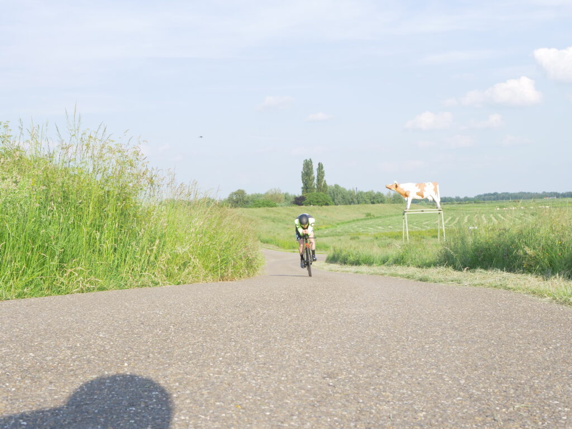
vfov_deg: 29.1
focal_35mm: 50
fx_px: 826
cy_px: 214
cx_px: 286
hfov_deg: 38.2
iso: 200
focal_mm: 25
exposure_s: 1/100
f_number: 9
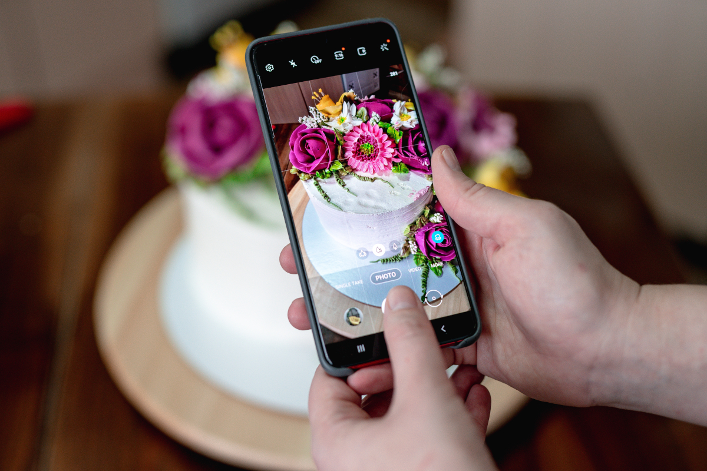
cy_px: 236
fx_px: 982
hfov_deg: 39.6
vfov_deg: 27.0
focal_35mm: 50
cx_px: 354
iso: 800
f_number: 2.2
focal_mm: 50
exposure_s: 1/200
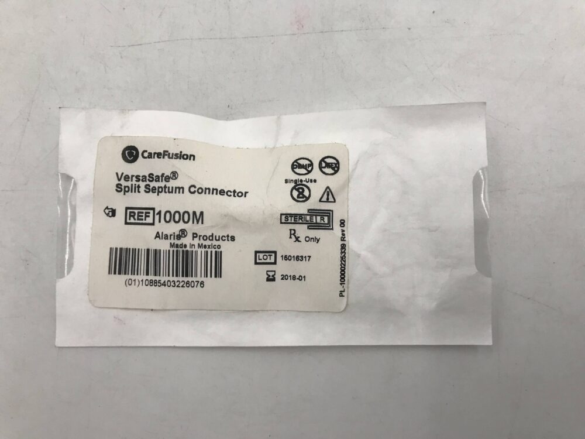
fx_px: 473
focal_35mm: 28
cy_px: 220
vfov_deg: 49.7
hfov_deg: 63.4
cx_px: 292
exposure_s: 1/40
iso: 25
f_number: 1.8
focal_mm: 3.99
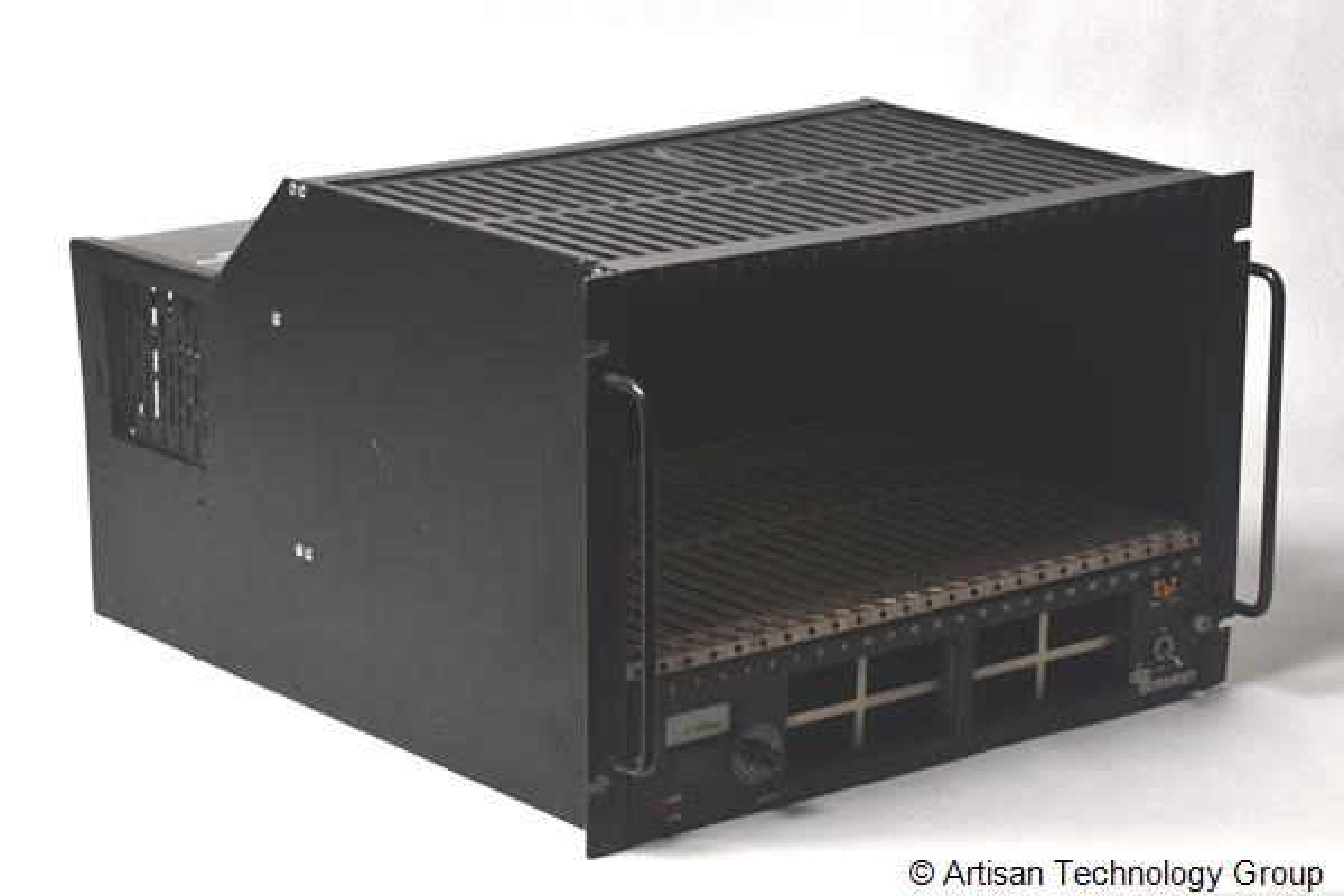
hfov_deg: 24.6
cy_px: 448
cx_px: 672
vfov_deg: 16.6
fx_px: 3080
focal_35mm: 82
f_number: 10
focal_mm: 55
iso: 200
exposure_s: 1/200
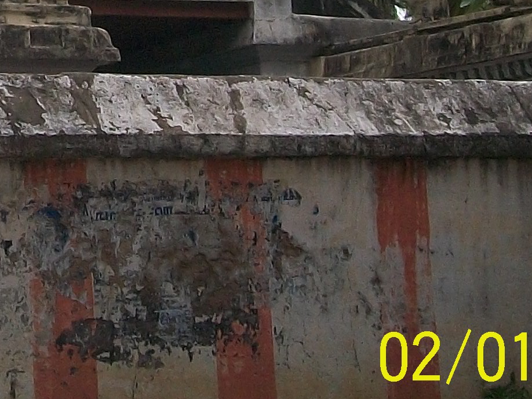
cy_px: -192
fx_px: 2460
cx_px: -148
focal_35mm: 160
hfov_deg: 12.0
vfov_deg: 9.1
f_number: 5.4
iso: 80
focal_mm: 7.6
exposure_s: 1/400
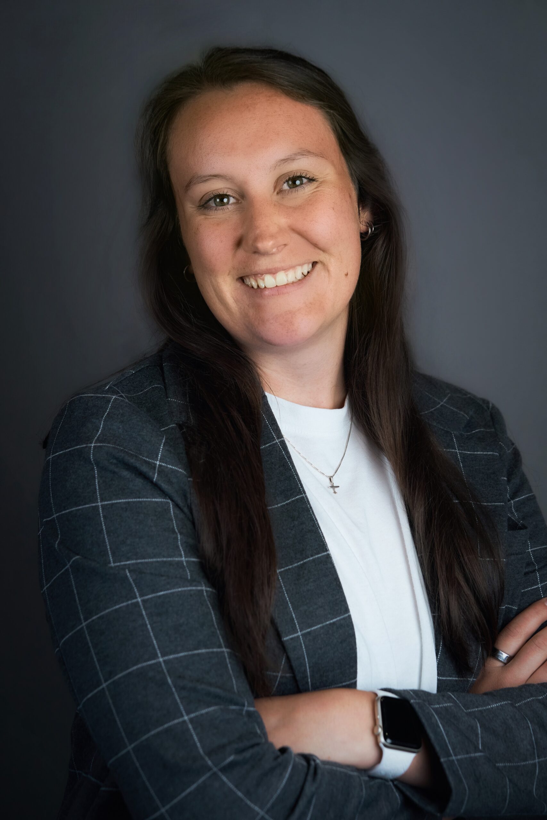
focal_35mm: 85
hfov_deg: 16.1
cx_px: 274
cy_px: 410
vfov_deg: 23.9
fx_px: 1937
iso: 800
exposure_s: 1/250
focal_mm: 85
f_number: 6.3
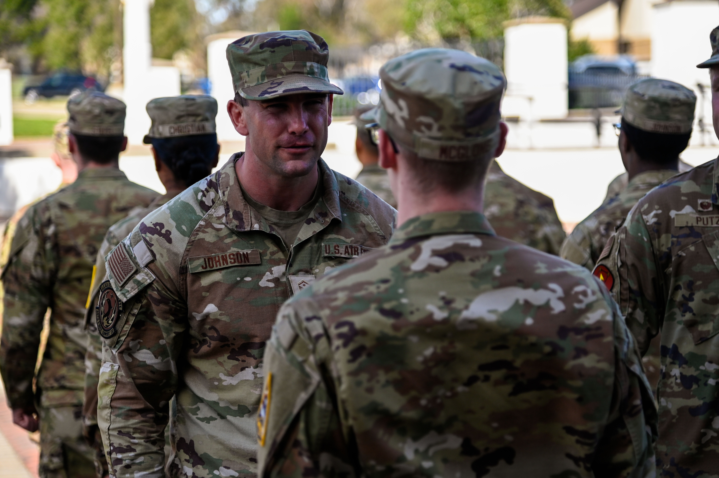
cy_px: 239
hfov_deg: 20.4
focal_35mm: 100
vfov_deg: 13.7
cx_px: 360
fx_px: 1996
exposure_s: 1/1250
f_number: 4
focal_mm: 100
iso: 400
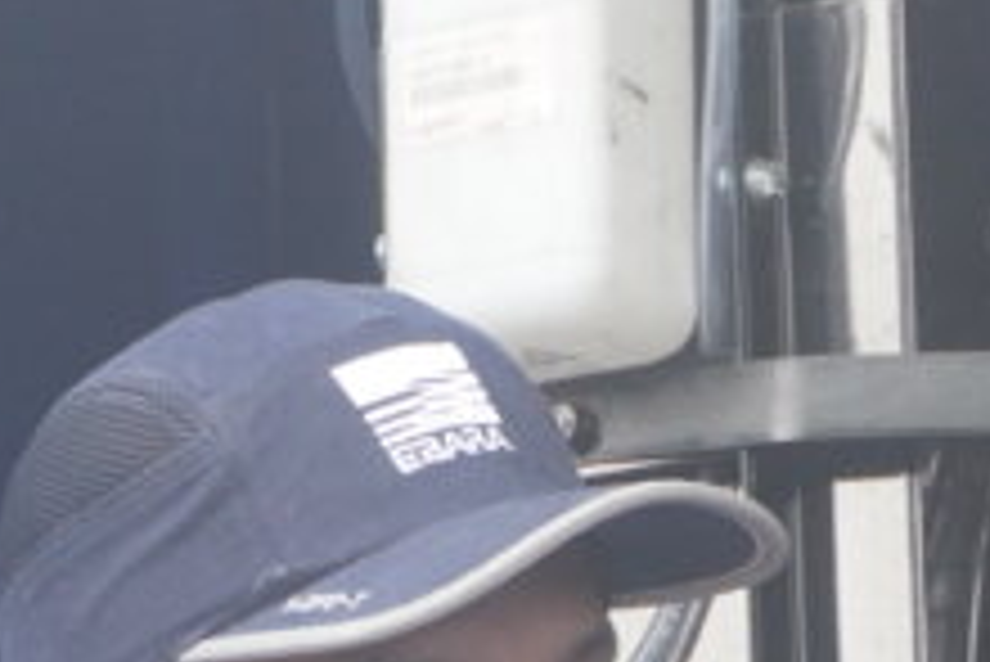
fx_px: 10732
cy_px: 1374
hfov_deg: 5.3
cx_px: 700
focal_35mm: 390
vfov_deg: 3.5
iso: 640
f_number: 7.1
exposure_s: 1/80
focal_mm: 50
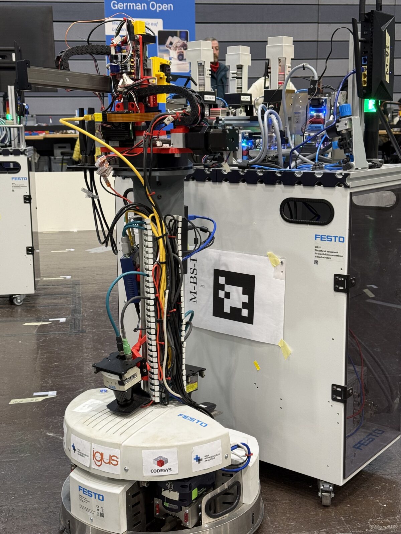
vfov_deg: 39.7
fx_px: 741
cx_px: 200
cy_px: 267
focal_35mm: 48
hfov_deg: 30.3
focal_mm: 6.76
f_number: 1.78
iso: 100
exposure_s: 1/50
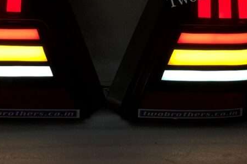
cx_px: 118
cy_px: 20
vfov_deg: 14.6
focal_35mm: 93
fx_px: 638
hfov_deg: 21.9
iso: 25
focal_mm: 6
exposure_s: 1/100
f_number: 2.4
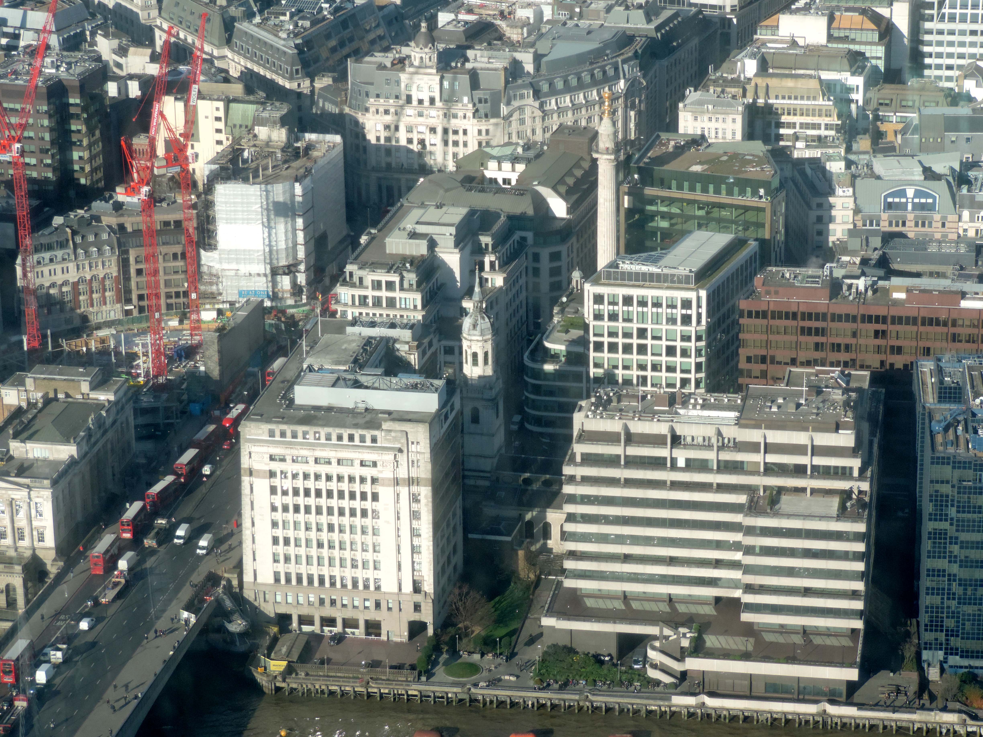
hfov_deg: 19.6
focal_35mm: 100
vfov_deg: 14.8
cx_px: 492
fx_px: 2840
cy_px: 368
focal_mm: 17.8
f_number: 4.1
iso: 200
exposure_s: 1/500
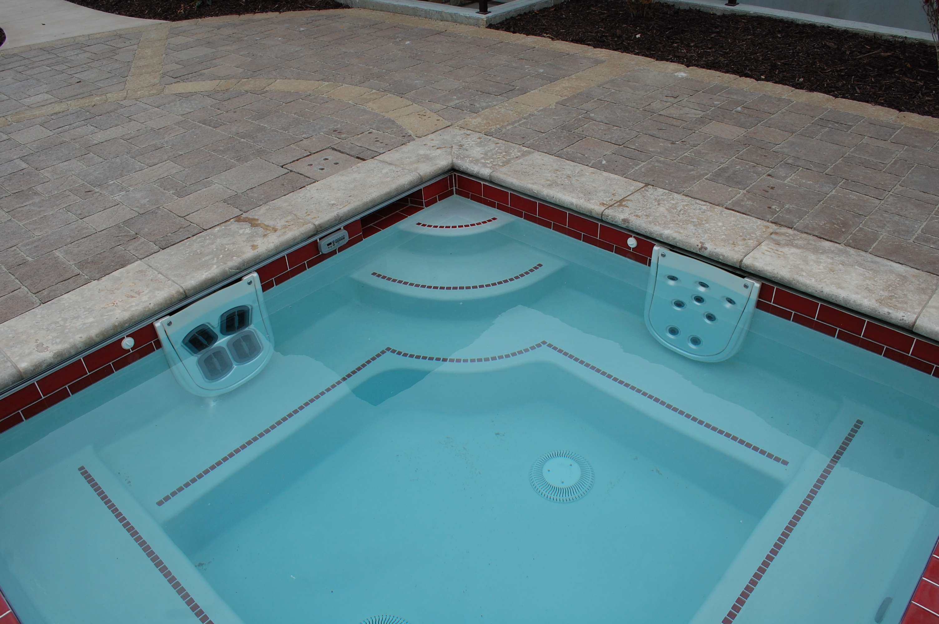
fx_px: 704
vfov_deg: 47.8
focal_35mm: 27
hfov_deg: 67.4
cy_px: 312
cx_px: 470
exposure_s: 1/250
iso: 200
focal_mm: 18
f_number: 8
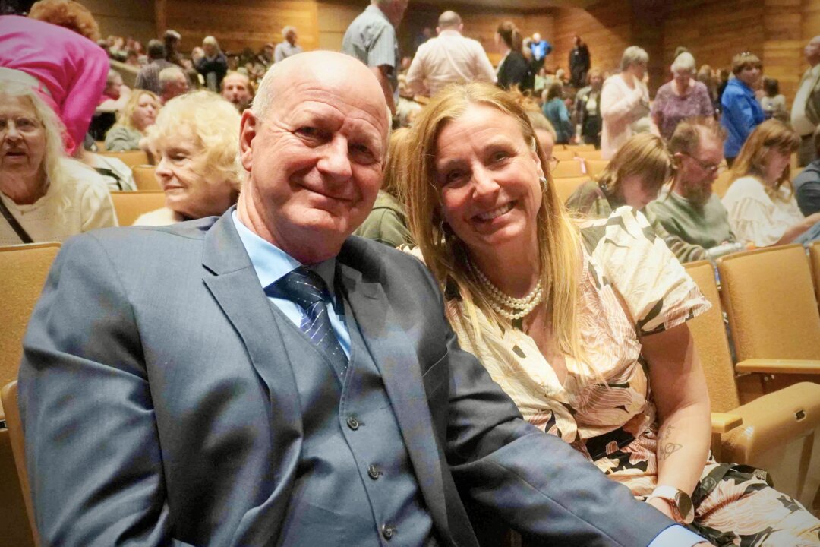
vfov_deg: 53.1
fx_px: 547
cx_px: 410
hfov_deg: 73.7
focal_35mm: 24
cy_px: 274
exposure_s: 1/160
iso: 6400
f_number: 3.5
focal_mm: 16
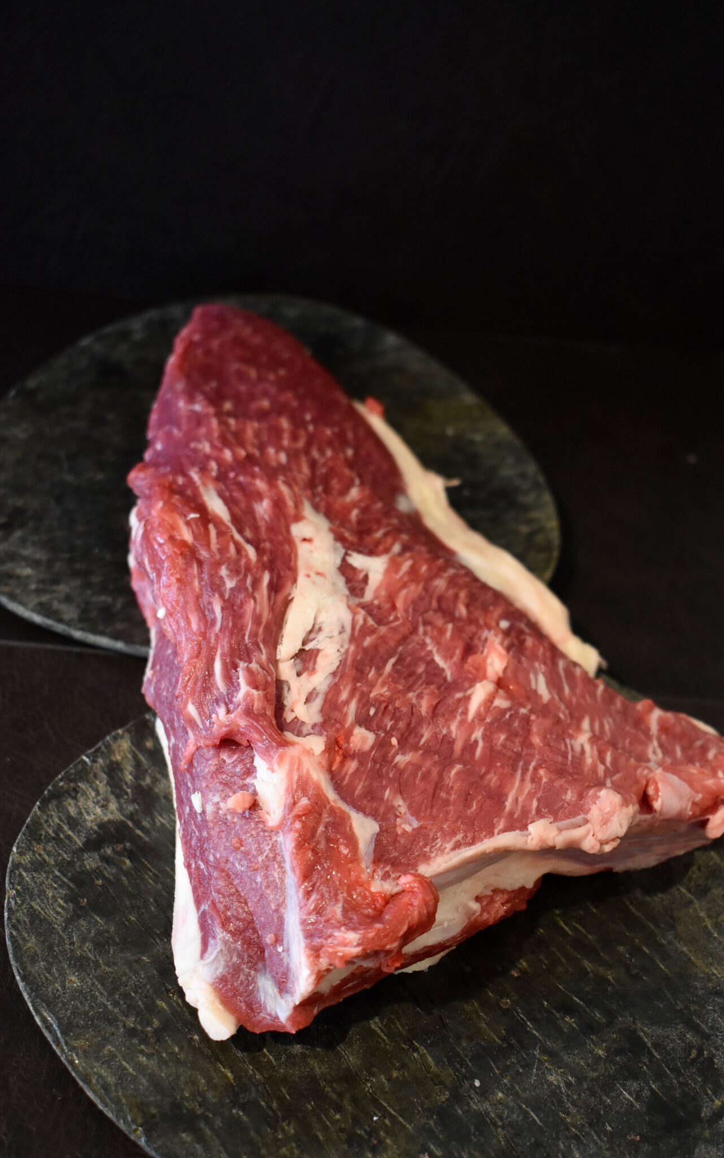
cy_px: 579
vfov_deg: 42.2
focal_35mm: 48
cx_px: 368
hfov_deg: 27.1
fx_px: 1500
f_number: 4.2
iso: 2000
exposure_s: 1/125
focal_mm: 31
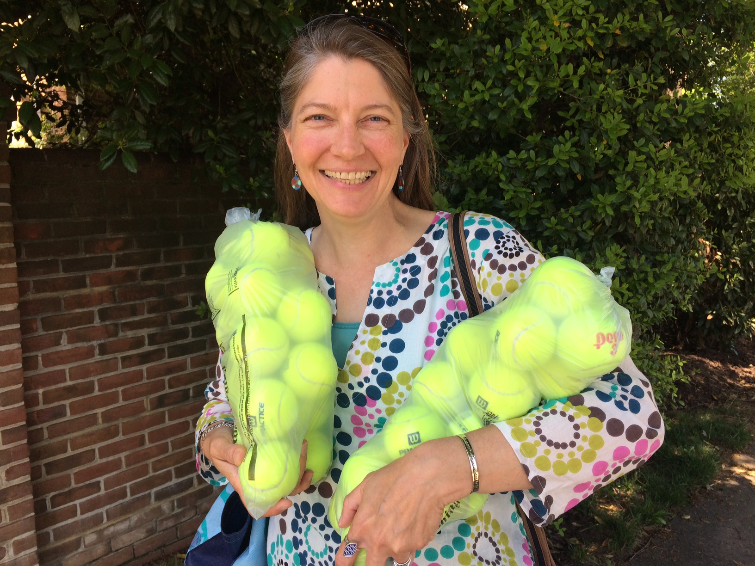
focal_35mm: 29
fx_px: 633
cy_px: 283
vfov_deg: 48.2
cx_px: 378
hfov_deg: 61.7
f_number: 2.2
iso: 32
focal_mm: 4.15
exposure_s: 1/297
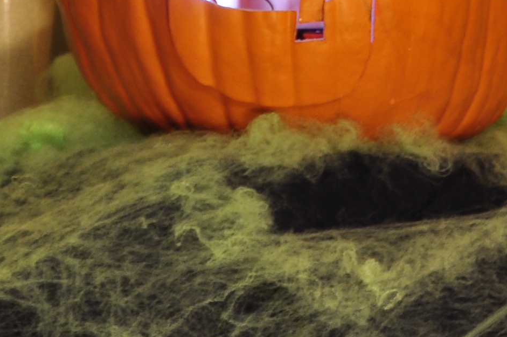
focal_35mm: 424
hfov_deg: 4.8
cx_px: 878
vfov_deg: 3.2
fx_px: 5964
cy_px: -101
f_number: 5
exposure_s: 1.6
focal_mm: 62
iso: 250
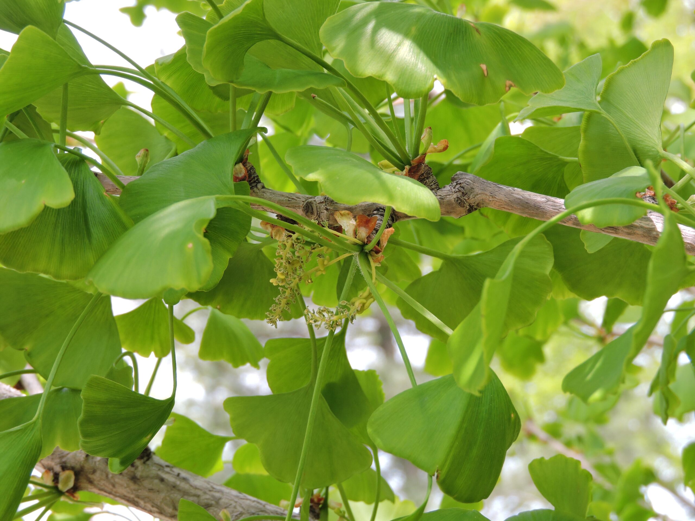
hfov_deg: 23.0
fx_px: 1707
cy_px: 260
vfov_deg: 17.4
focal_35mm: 85
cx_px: 348
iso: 100
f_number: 4.5
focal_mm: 15.2
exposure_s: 1/125
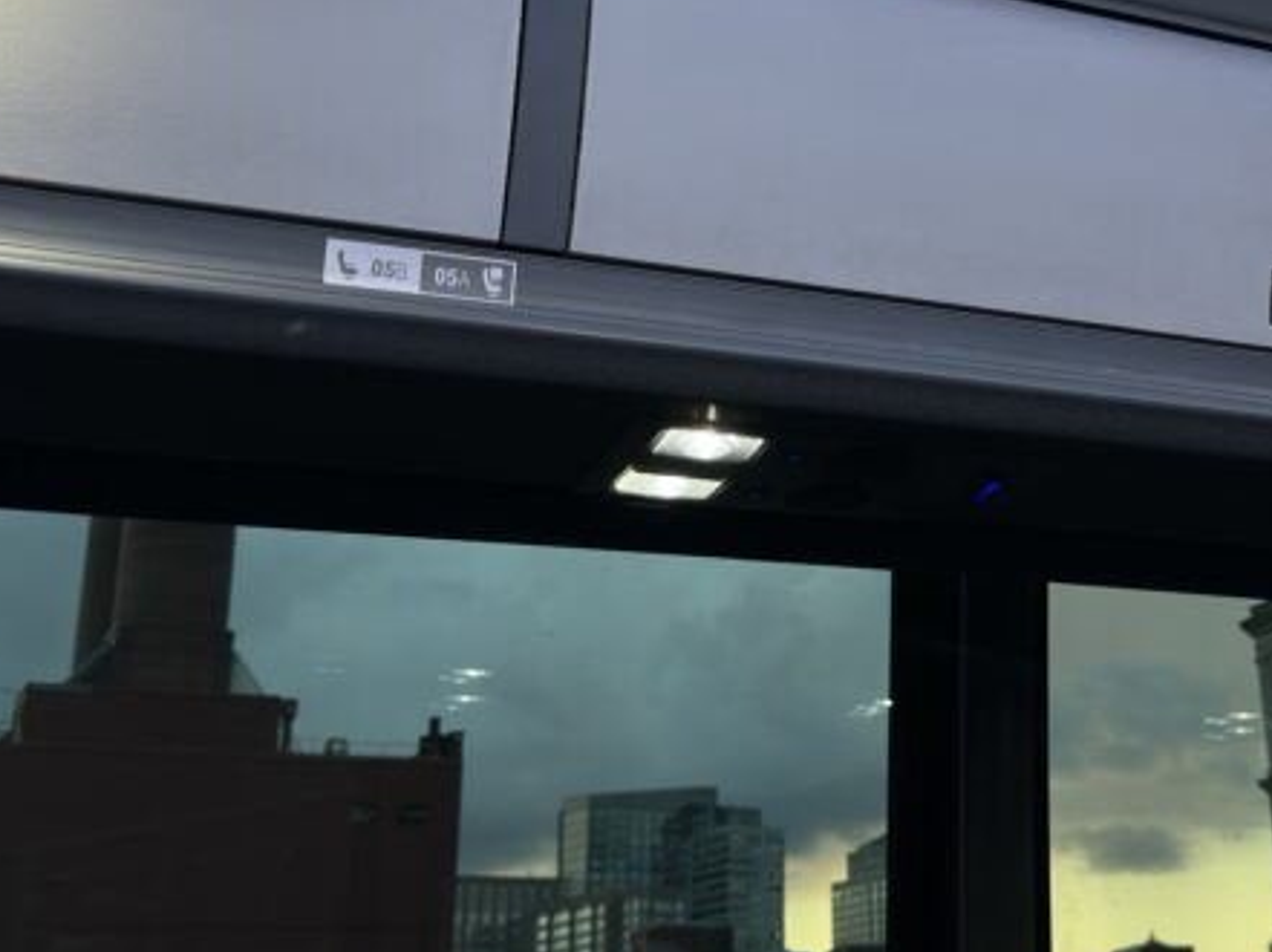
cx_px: 1015
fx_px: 2240
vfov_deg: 23.7
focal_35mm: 61
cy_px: 202
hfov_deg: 30.9
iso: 125
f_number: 1.78
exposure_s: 1/60
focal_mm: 6.76
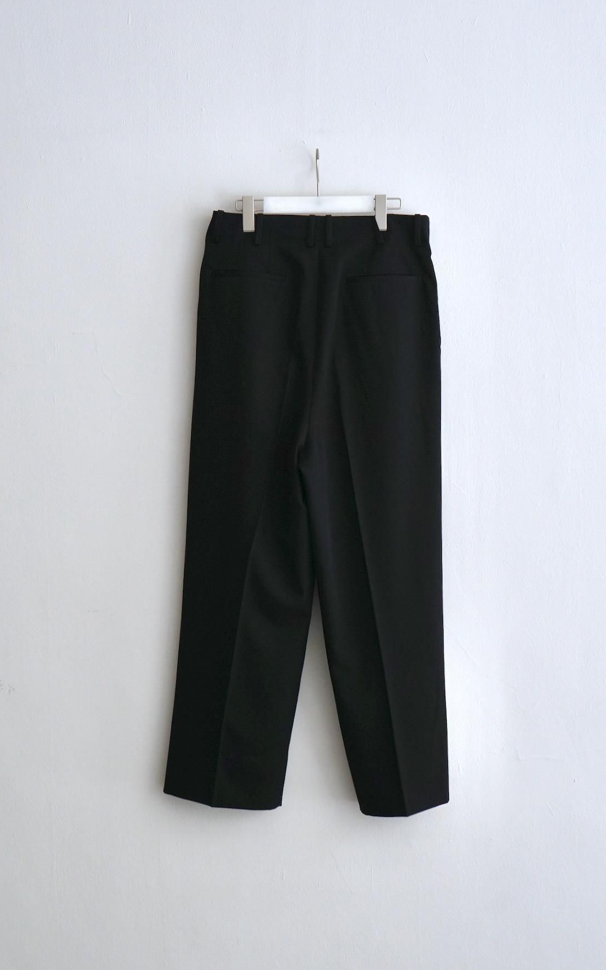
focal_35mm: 49
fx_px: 1295
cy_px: 488
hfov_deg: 26.3
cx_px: 316
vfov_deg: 41.1
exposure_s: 1/160
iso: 640
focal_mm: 47
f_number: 4.5
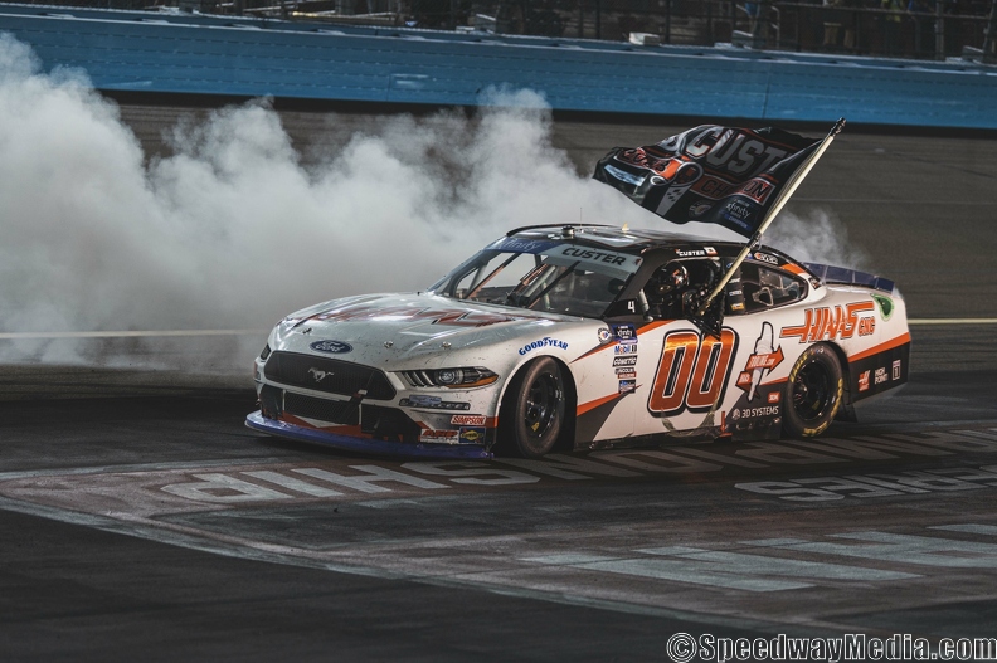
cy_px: 332
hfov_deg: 20.0
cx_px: 498
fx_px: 2823
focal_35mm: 102
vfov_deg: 13.4
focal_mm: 102
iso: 800
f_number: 2.8
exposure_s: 1/500
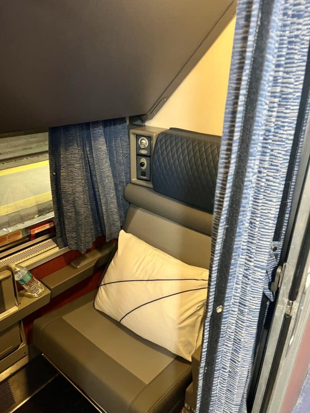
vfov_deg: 67.3
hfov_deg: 53.1
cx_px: 155
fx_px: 310
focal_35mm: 26
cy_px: 206
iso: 640
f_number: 1.5
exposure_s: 1/40
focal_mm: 5.7
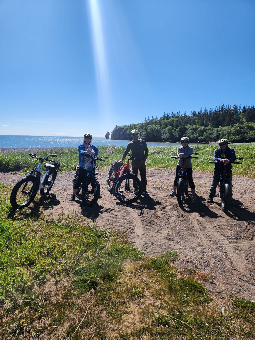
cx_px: 128
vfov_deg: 73.9
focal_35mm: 23
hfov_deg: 58.9
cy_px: 170
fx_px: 226
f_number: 1.8
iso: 20
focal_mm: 5.4
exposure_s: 1/2500
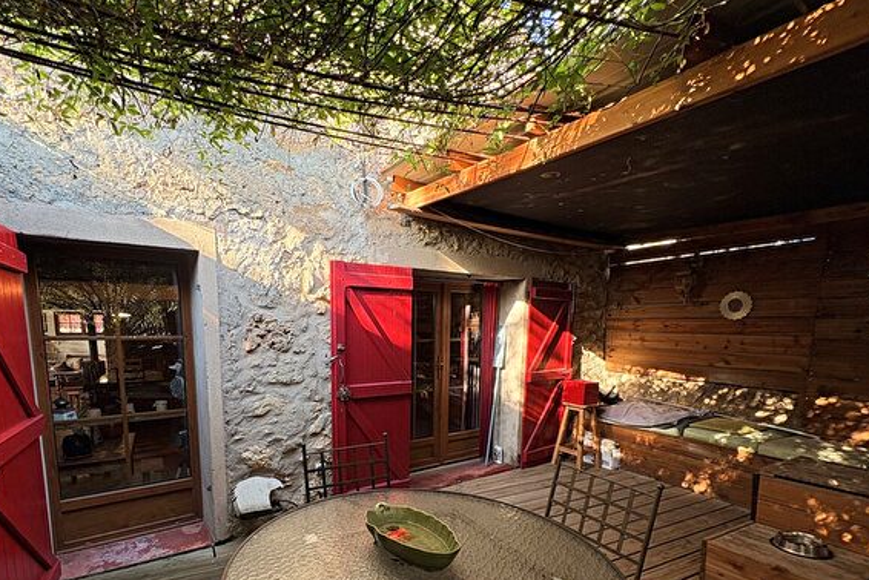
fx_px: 435
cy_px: 391
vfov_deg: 65.5
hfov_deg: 89.4
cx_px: 372
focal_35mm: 18
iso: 200
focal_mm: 2.22
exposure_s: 1/99
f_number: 2.2
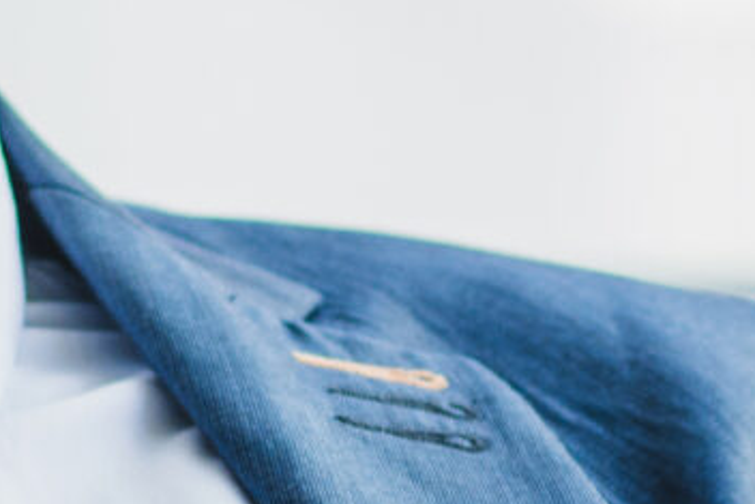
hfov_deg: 3.3
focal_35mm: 619
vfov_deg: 2.2
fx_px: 12986
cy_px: 539
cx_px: 734
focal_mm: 85
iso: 320
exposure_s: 1/250
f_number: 2.5
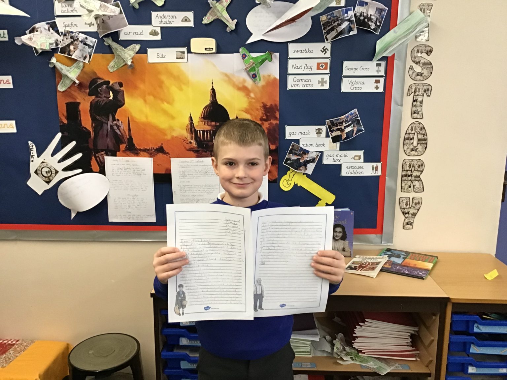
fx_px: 454
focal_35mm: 31
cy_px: 190
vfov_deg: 45.4
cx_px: 254
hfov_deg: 58.4
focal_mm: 3.3
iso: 160
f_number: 2.4
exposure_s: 1/33
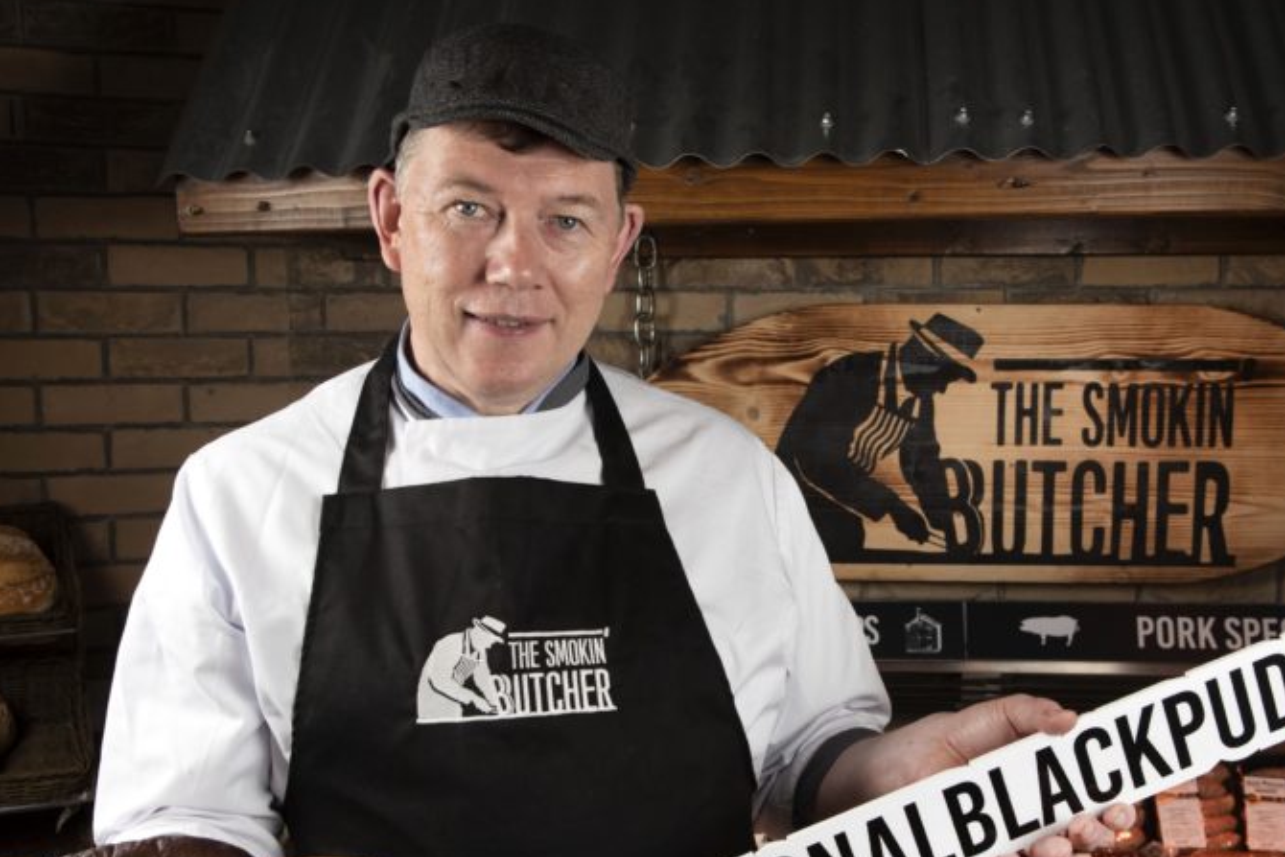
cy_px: 576
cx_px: 723
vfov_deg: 28.5
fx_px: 1678
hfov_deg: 41.8
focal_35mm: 47
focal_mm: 32
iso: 100
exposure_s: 1/125
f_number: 8
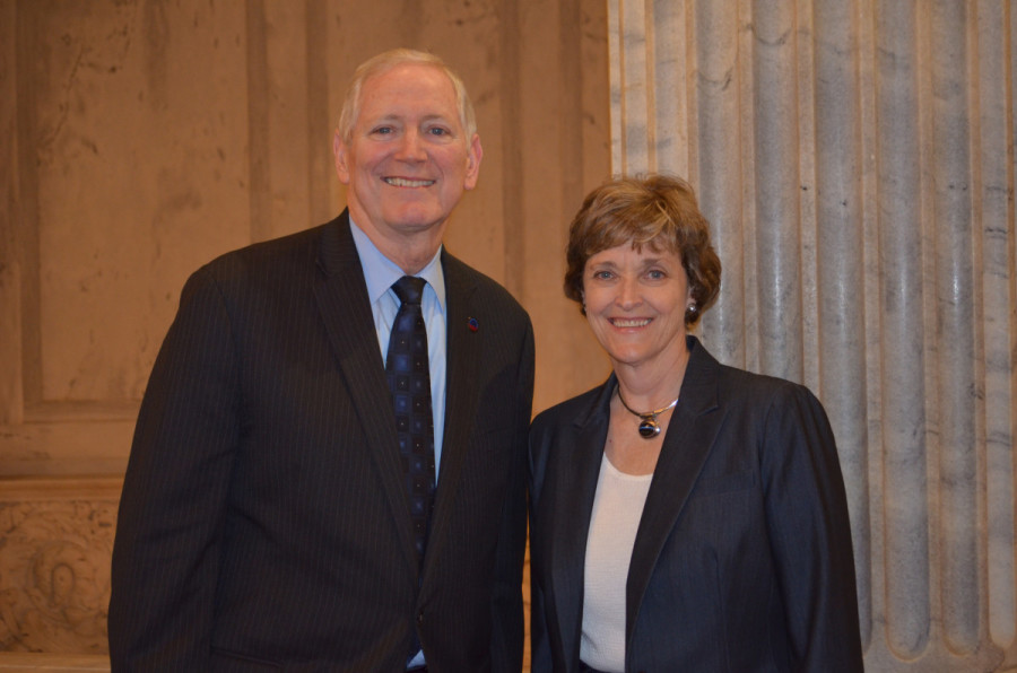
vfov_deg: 23.7
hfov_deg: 35.1
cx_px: 508
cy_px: 336
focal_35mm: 57
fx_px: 1607
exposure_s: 1/30
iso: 800
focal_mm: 38
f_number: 5
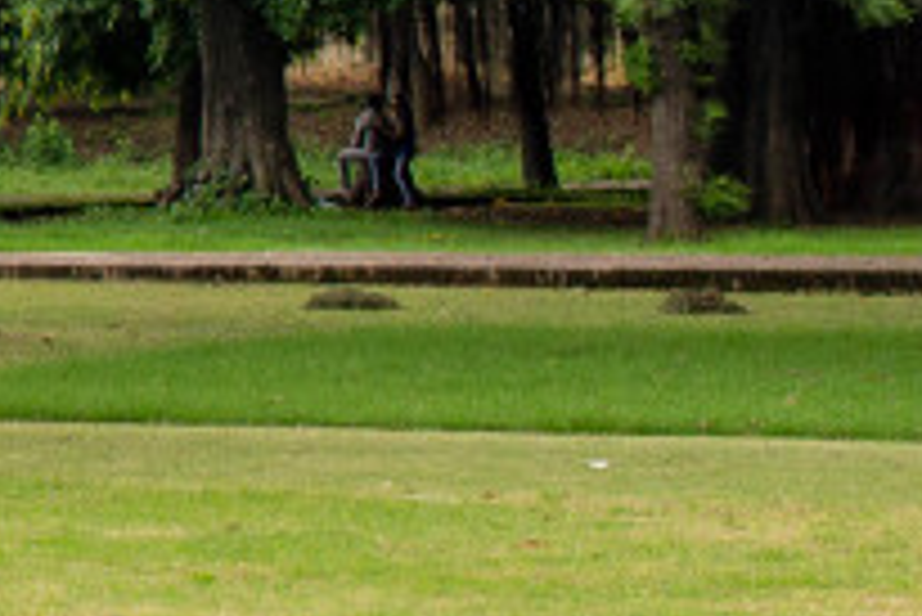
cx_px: -1947
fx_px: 6586
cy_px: -612
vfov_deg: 5.3
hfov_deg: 7.1
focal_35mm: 257
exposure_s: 1/400
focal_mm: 35
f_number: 5.6
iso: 200
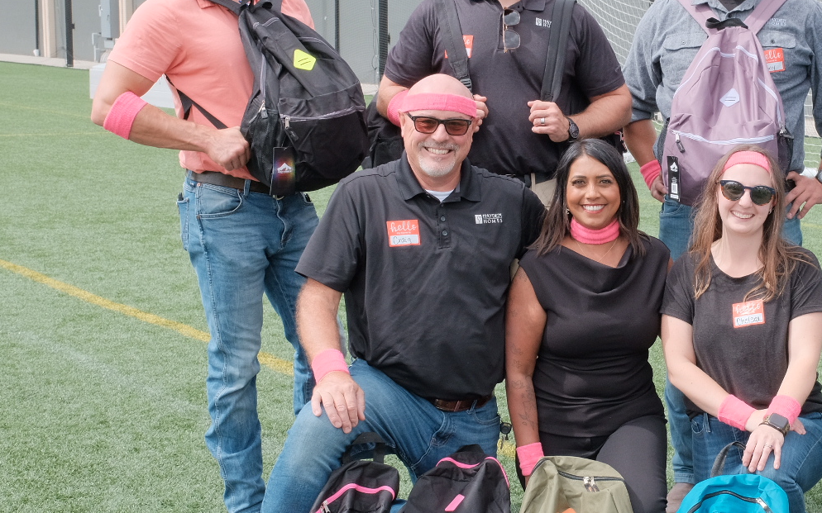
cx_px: 640
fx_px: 1590
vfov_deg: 18.3
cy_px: 247
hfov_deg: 28.4
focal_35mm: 71
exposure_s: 1/250
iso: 1000
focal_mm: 25.7
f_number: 13
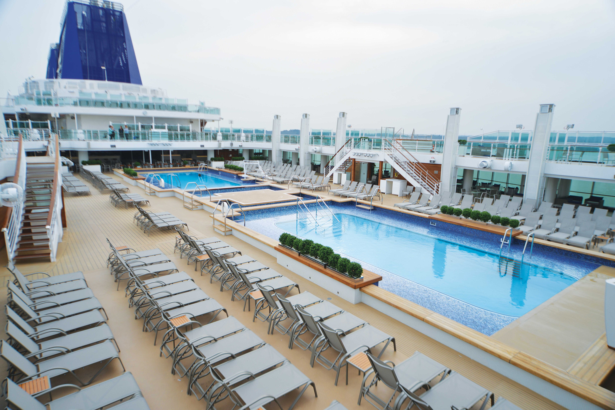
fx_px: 359
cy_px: 205
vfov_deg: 59.5
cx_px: 308
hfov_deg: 81.2
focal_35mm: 21
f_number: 5.6
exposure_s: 1/200
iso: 100
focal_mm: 21
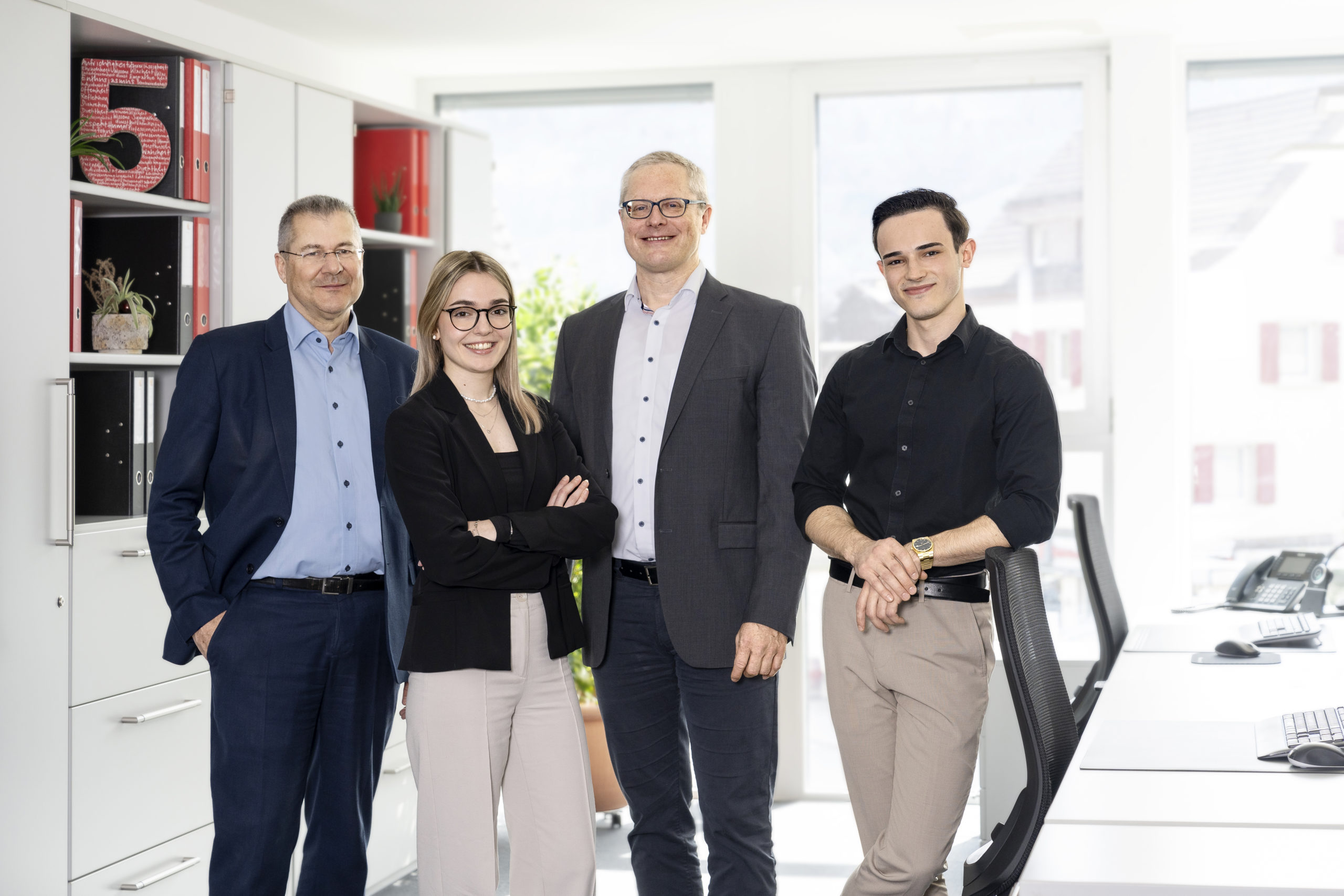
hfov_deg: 29.7
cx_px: 672
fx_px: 2539
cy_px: 448
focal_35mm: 68
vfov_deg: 20.0
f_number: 4.5
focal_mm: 68
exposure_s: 1/200
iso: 640
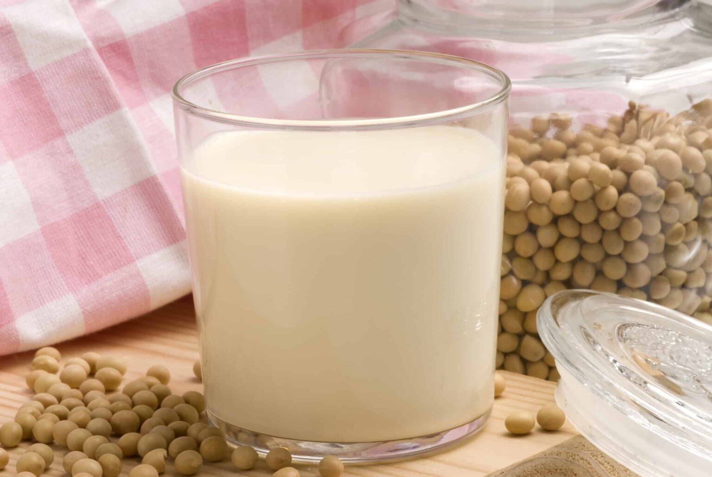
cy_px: 238
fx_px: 3119
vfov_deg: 8.7
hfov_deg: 13.0
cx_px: 356
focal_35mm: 158
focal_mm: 105
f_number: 25
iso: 100
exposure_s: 1/30
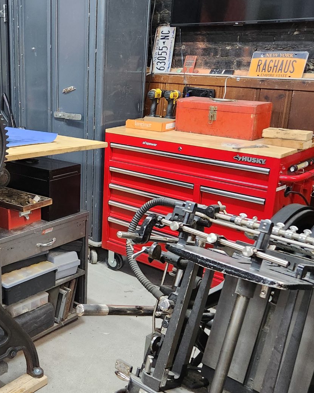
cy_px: 221
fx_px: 511
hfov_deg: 32.9
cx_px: 49
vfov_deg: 41.9
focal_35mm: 44
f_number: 1.8
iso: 800
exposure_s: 1/120
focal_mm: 5.4
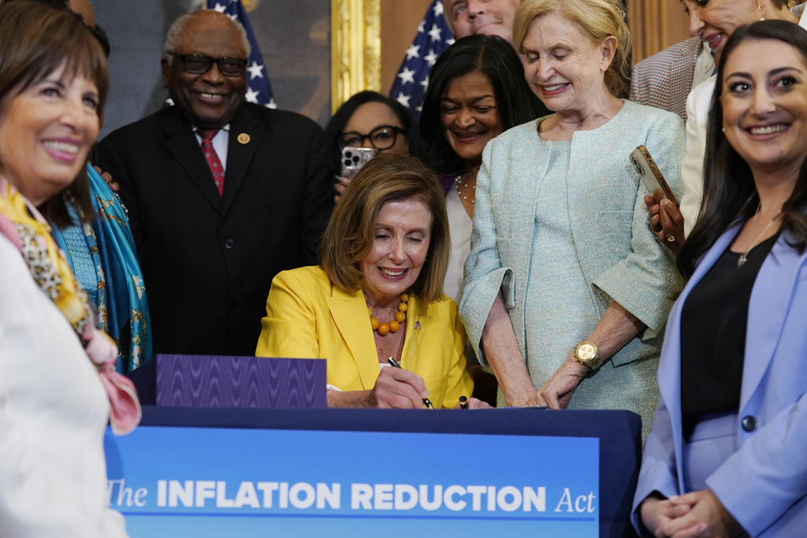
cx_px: 404
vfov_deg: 15.7
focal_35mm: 87
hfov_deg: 23.4
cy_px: 269
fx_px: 1950
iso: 2500
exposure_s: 1/200
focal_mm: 87
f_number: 3.5
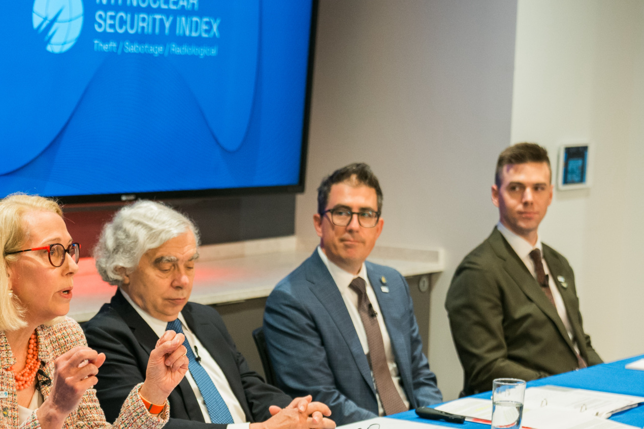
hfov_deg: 19.6
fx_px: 1842
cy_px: 425
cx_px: 124
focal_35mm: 103
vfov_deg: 13.1
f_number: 2.8
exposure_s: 1/200
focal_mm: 51
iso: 2000
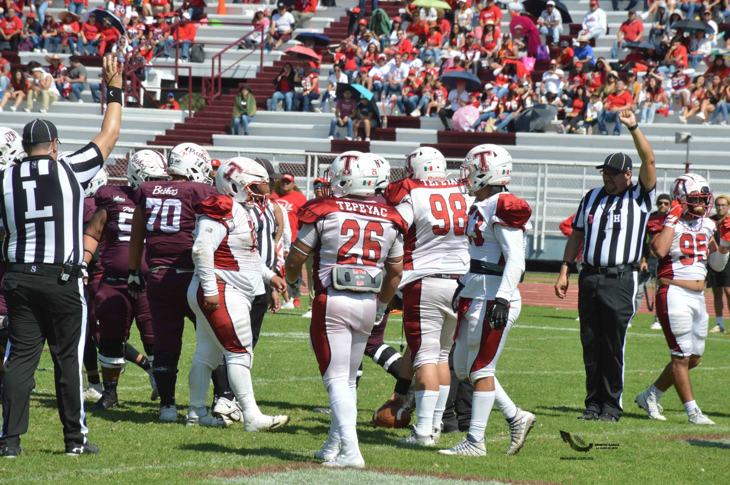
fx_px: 4255
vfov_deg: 6.5
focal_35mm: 210
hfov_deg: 9.8
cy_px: 242
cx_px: 365
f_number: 10
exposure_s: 1/1600
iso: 800
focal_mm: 140
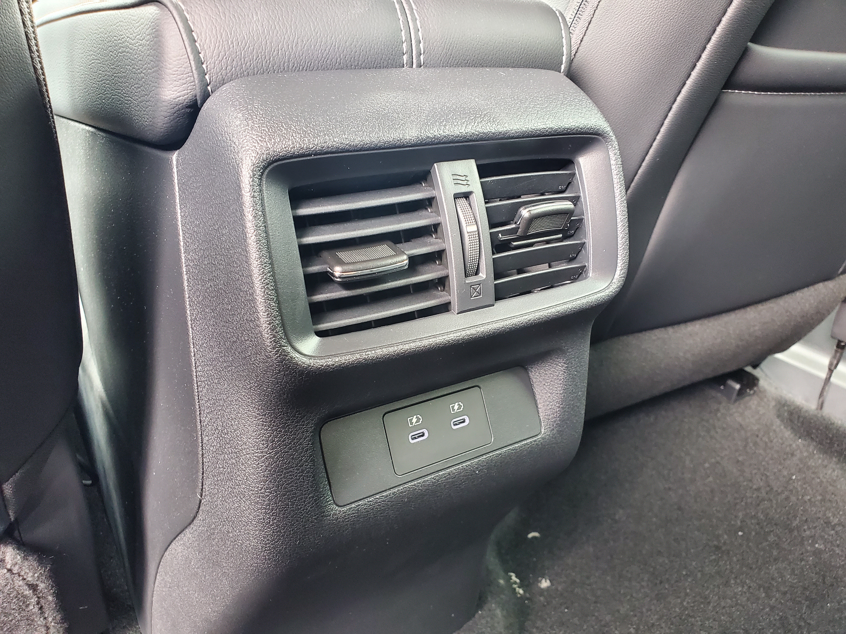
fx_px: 635
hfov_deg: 67.3
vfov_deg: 53.1
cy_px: 317
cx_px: 423
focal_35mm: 26
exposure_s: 1/30
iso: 640
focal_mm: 4.3
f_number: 2.4
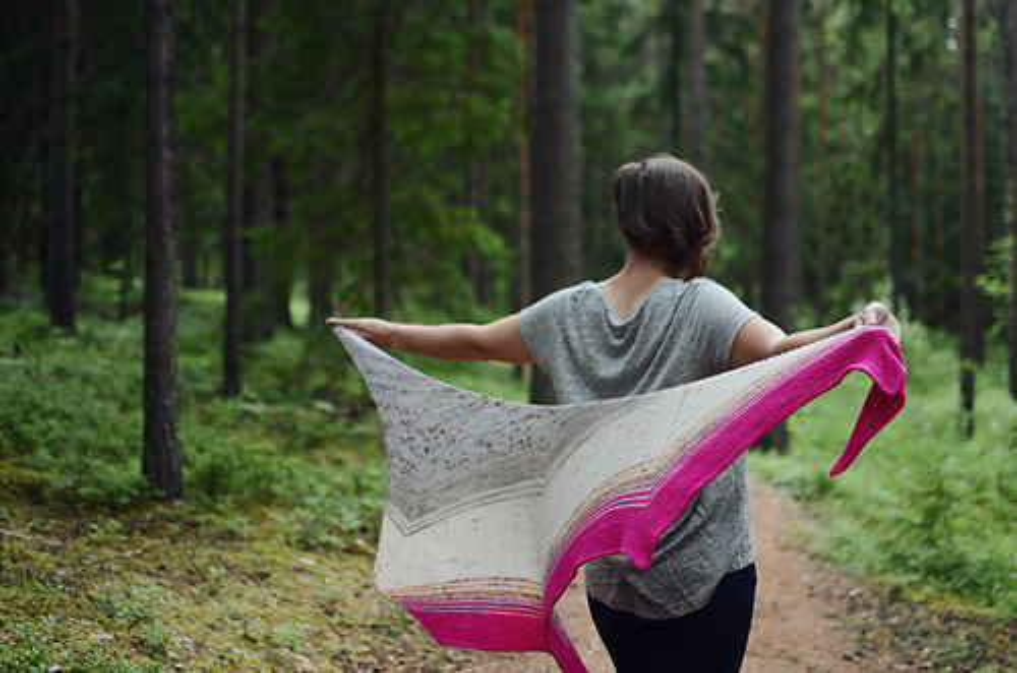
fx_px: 1480
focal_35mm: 52
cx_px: 508
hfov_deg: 37.9
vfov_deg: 25.6
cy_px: 336
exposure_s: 1/640
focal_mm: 35
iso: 100
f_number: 1.8
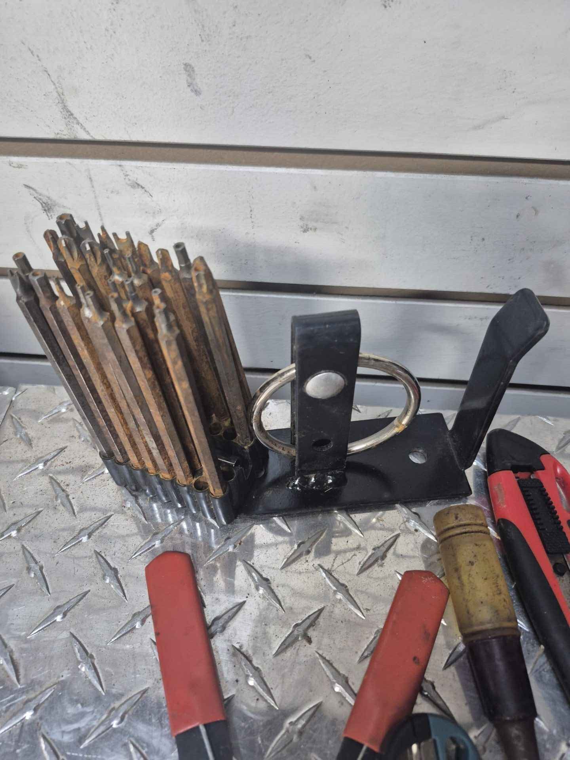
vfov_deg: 73.9
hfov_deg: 58.9
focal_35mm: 23
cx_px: 285
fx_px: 505
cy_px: 380
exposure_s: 1/120
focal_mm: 5.4
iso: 400
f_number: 1.8
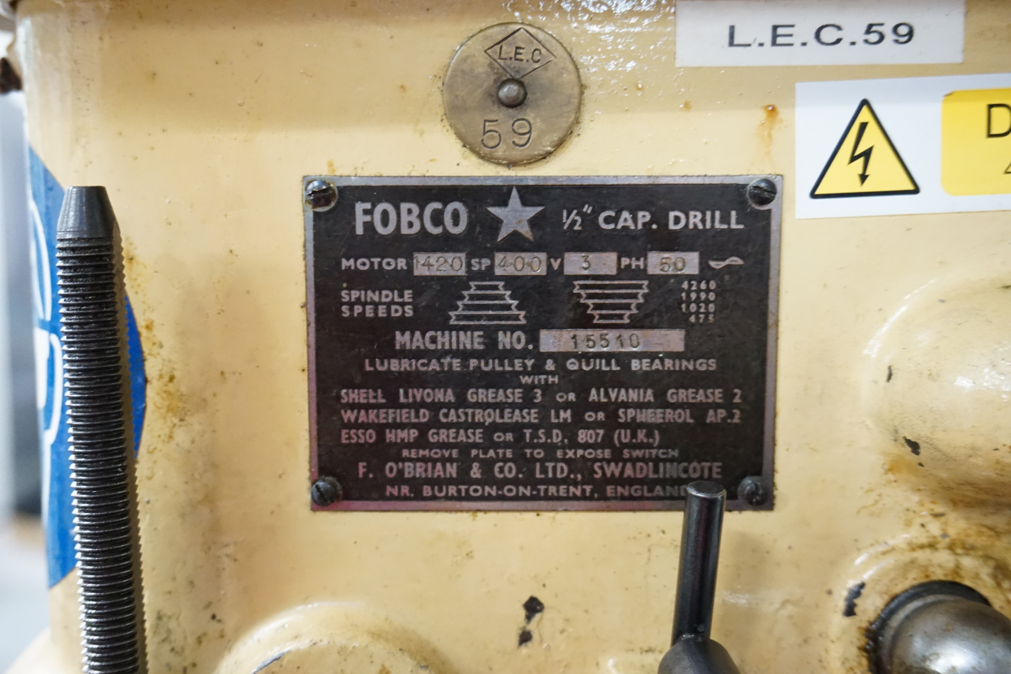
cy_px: 337
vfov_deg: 35.5
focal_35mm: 38
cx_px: 506
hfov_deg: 51.3
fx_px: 1053
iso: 3200
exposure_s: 1/25
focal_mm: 25
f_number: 4.5
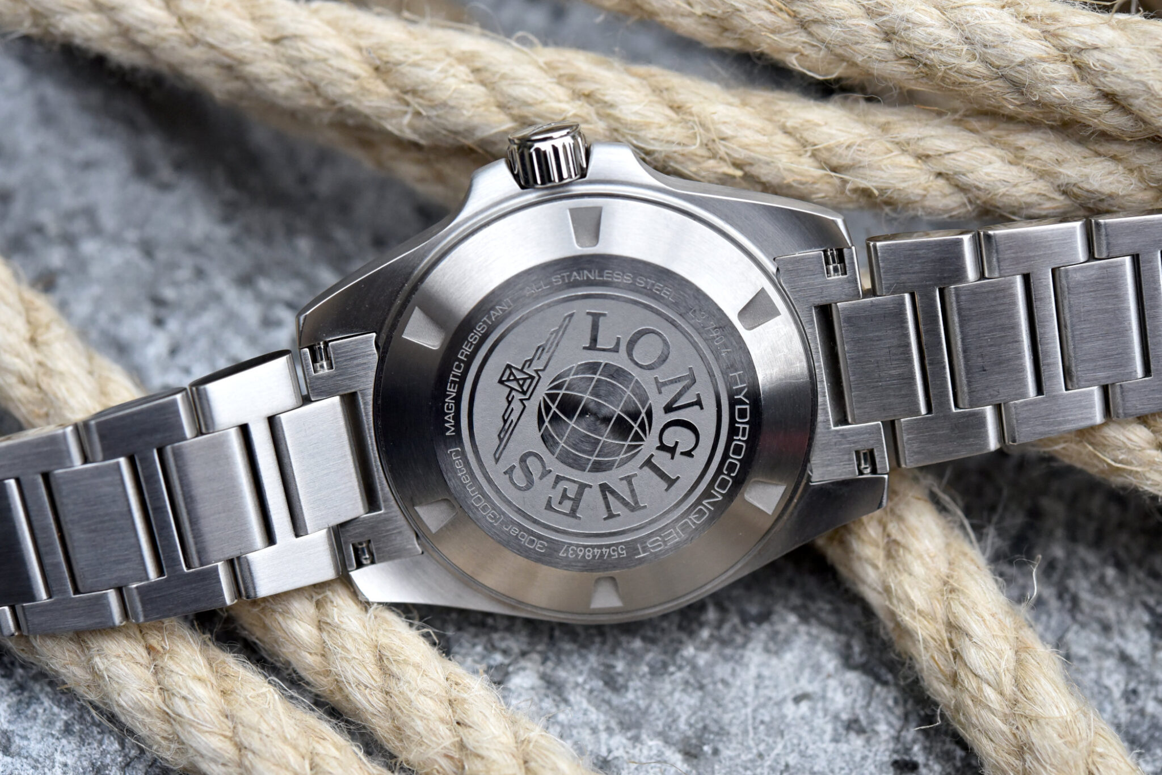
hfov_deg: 33.4
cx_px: 581
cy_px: 388
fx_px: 1936
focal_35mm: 60
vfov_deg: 22.6
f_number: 7.1
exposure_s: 1/400
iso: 2000
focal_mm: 60
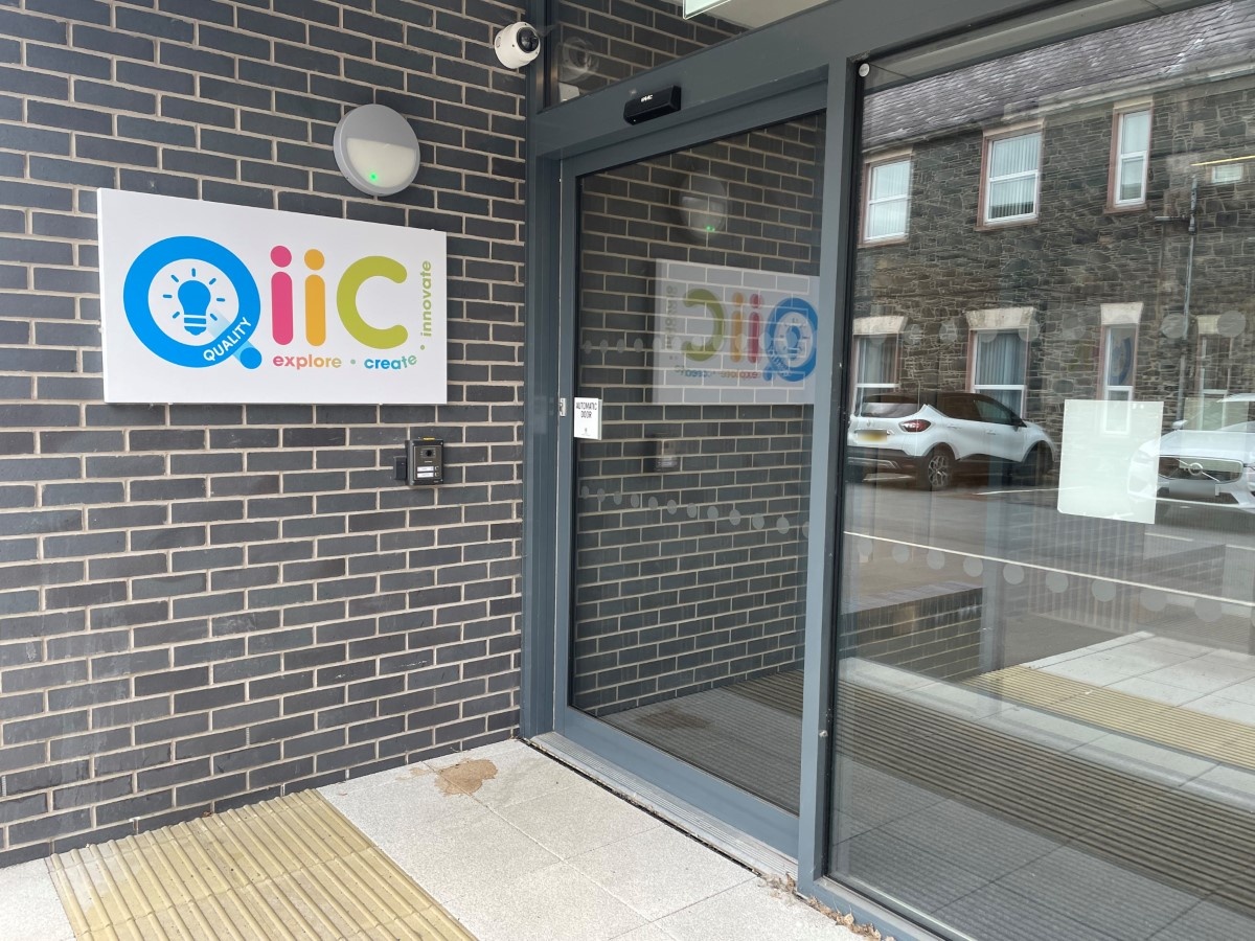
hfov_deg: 67.3
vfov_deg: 53.1
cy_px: 470
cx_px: 628
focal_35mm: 26
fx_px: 943
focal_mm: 4.2
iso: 32
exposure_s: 1/237
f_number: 1.6
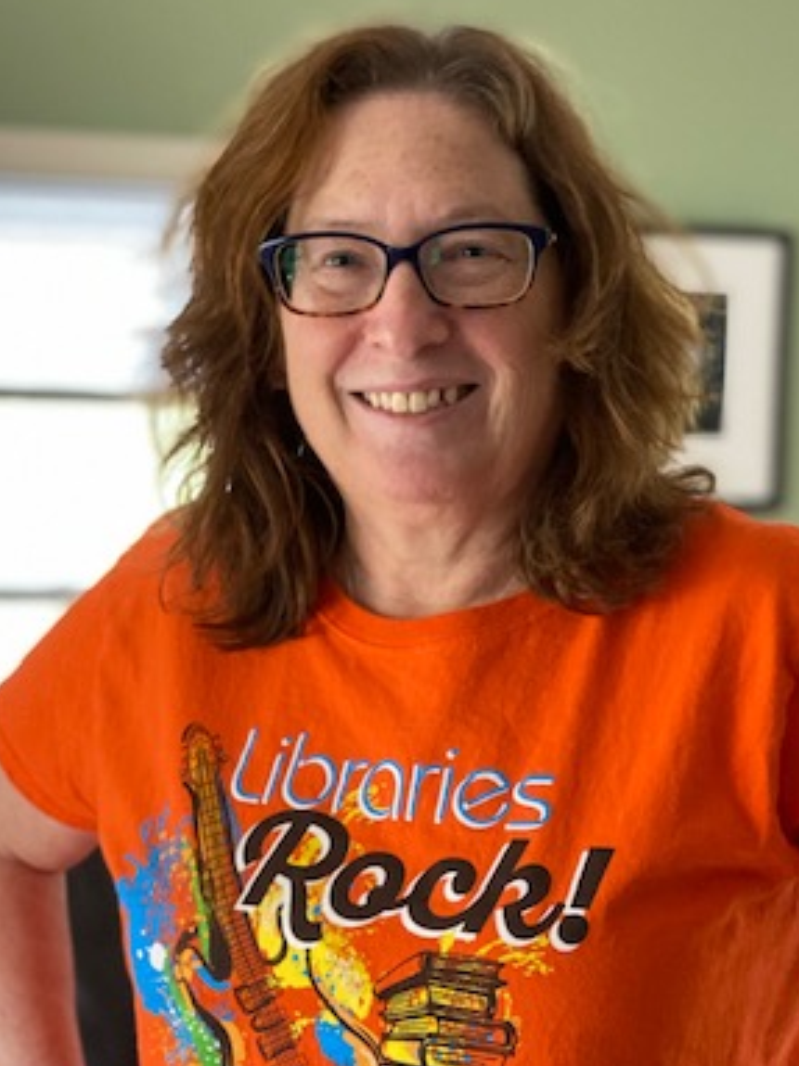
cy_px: 660
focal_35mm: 87
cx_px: 504
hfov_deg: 16.9
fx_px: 2679
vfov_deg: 22.5
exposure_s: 1/33
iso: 400
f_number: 2
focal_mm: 6
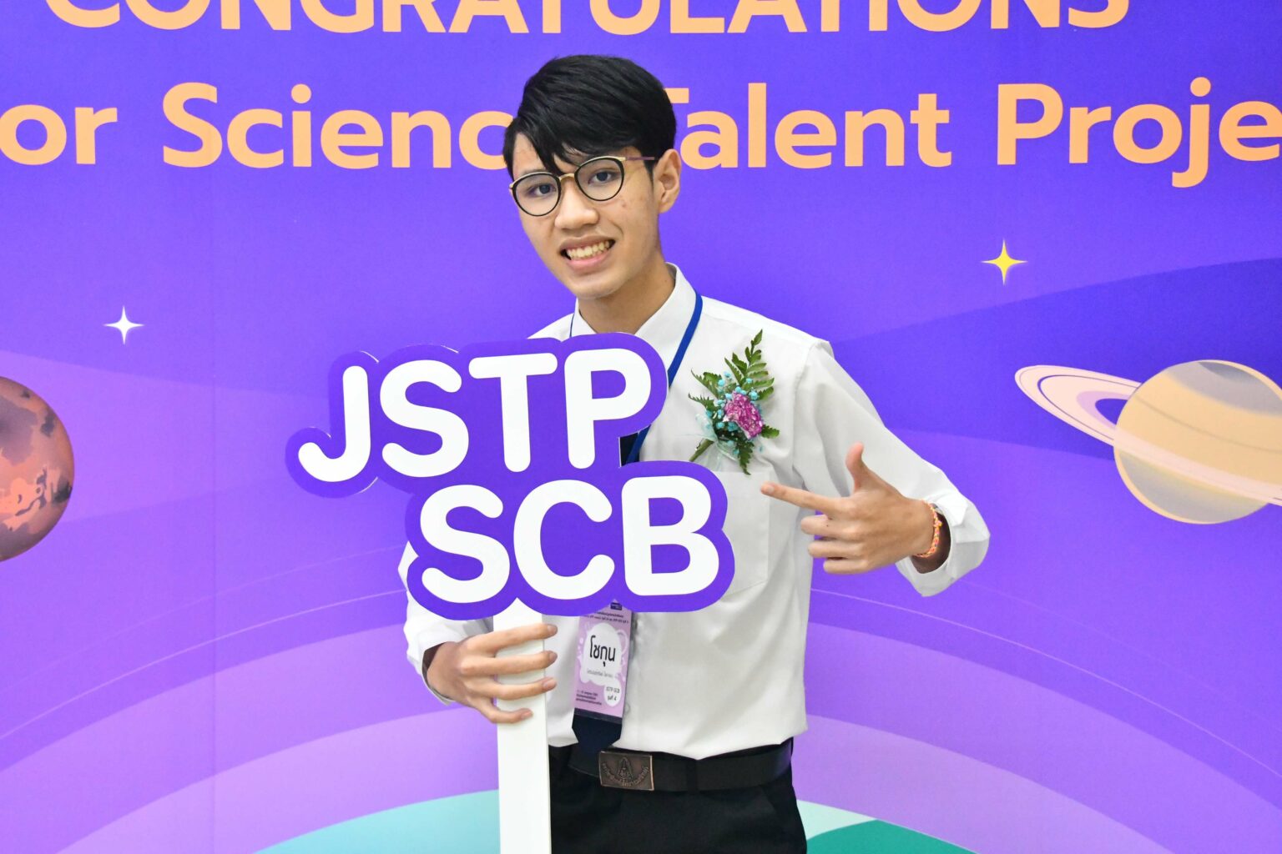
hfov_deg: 33.4
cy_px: 427
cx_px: 641
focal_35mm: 60
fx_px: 2136
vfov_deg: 22.6
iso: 8000
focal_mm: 40
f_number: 5.6
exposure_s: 1/250
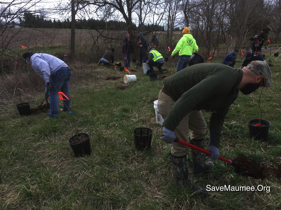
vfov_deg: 48.2
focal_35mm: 29
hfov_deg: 61.7
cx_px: 140
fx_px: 235
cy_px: 105
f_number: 2.2
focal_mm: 4.15
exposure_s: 1/506
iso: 25
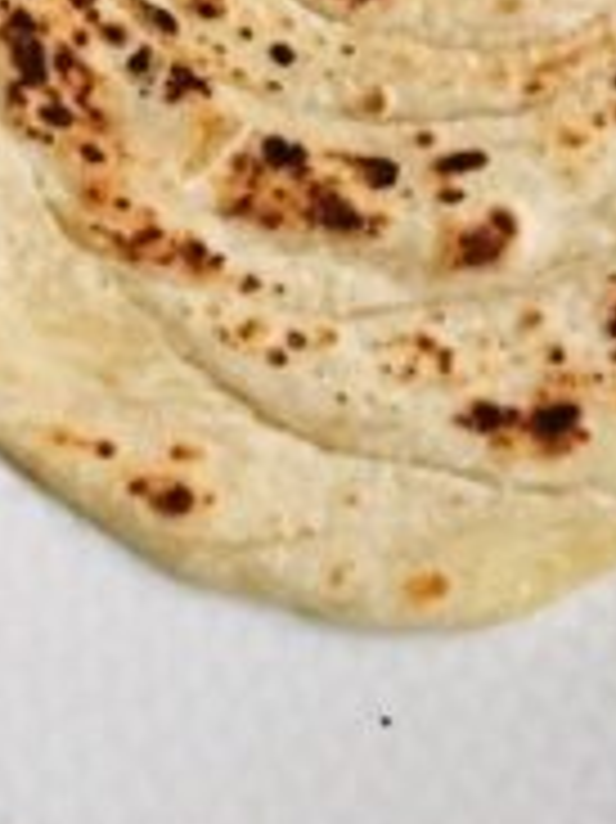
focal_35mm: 165
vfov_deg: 11.3
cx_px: -13
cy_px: -527
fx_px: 3920
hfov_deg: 8.9
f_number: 2.2
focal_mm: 4.15
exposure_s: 1/30
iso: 125
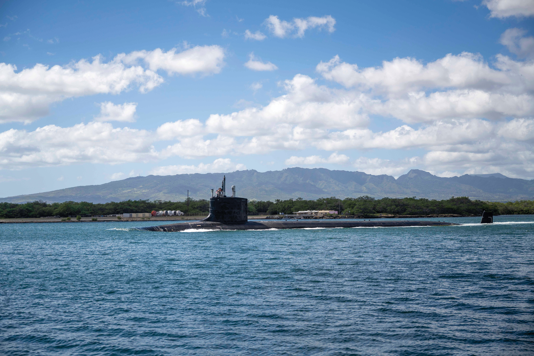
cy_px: 178
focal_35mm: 53
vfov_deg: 25.5
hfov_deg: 37.5
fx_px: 786
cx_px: 267
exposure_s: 1/5000
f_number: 2.8
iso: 125
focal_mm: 53
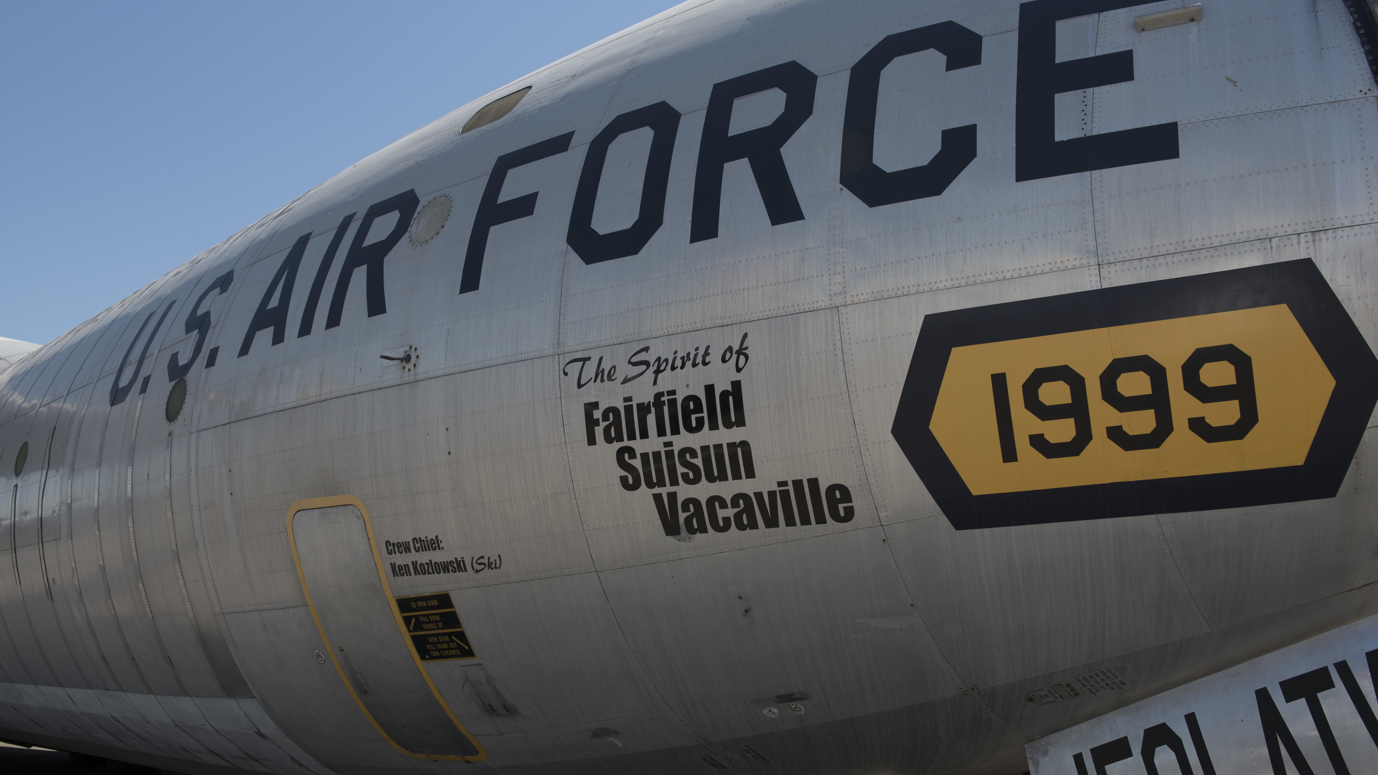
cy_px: 422
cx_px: 692
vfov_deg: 35.6
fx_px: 1206
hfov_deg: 59.5
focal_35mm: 33
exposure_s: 1/400
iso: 200
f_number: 10
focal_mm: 31
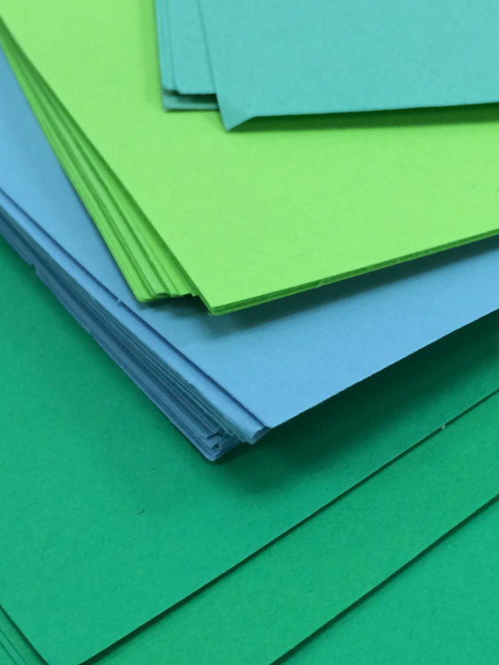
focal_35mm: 57
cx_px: 246
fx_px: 1095
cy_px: 355
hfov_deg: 25.7
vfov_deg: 33.8
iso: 40
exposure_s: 1/40
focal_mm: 4.15
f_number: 2.2
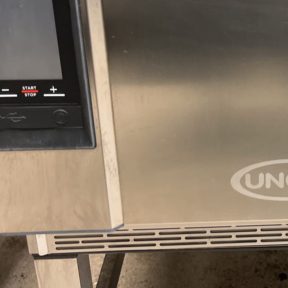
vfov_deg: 24.1
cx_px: 312
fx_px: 668
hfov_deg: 23.0
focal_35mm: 71
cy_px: 79
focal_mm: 5.1
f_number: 1.6
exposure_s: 1/50
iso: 250
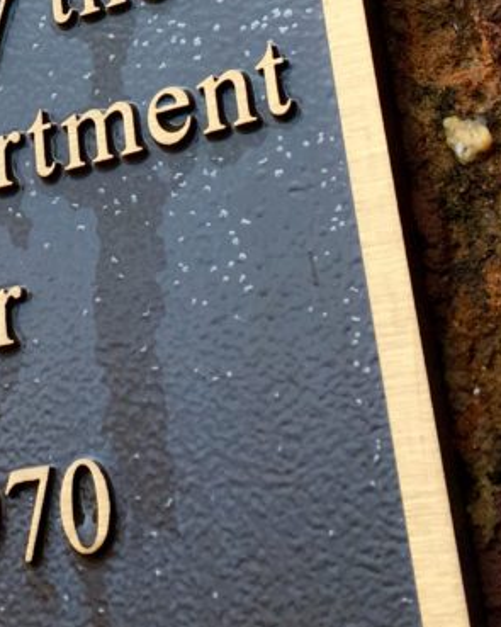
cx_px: -110
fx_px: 1650
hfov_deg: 16.5
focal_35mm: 89
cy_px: -61
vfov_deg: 20.5
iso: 25
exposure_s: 1/167
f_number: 2.2
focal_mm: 4.15
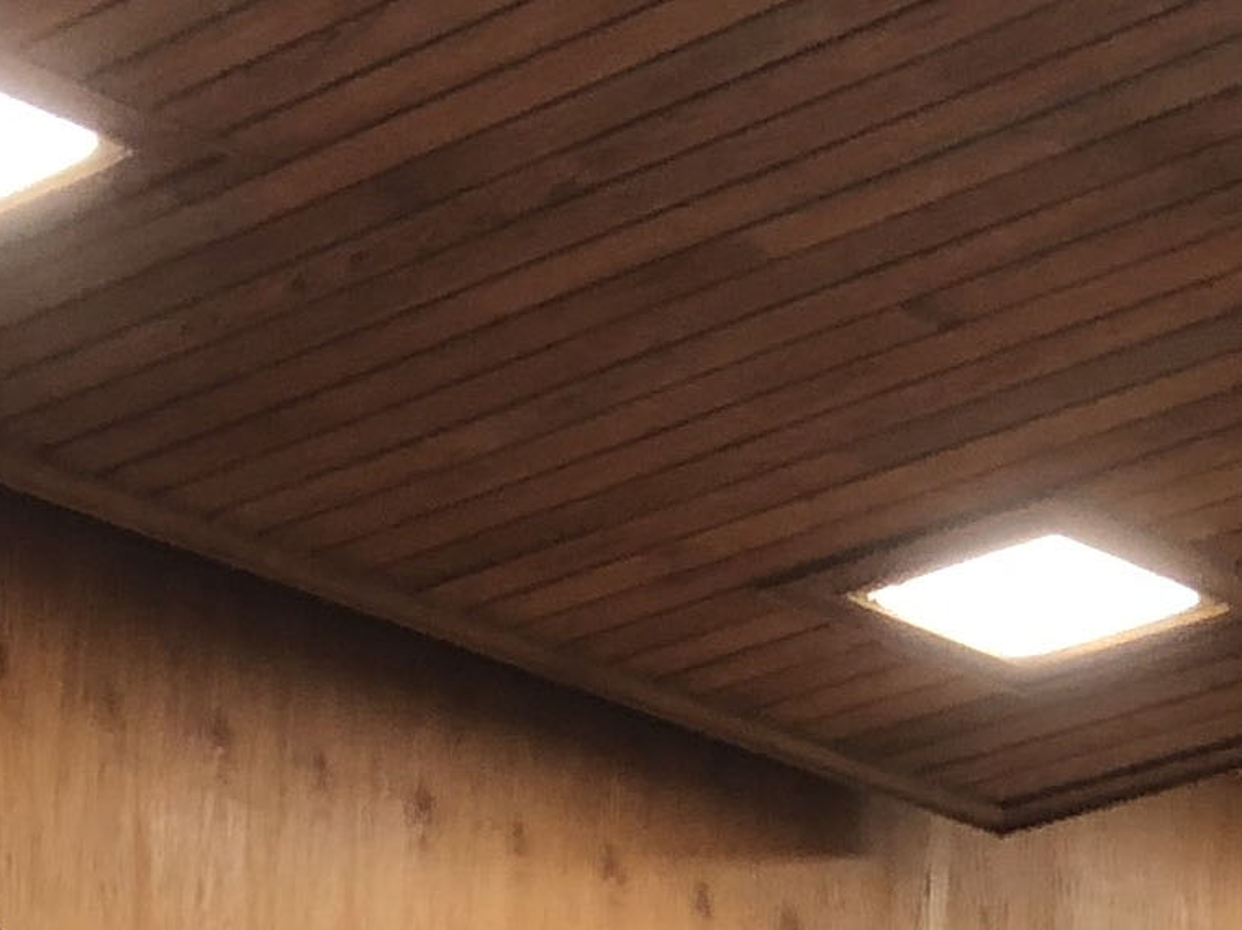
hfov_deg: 13.2
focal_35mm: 149
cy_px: 1742
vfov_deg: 9.4
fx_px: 5344
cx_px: 950
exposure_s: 1/17
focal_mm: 3.99
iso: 40
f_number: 1.8
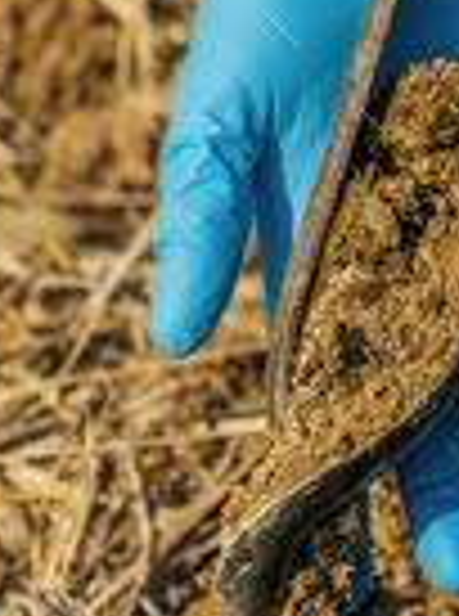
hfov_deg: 5.9
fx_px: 4423
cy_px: 61
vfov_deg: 7.9
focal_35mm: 249
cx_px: 756
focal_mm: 60
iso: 64
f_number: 4.5
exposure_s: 1/250
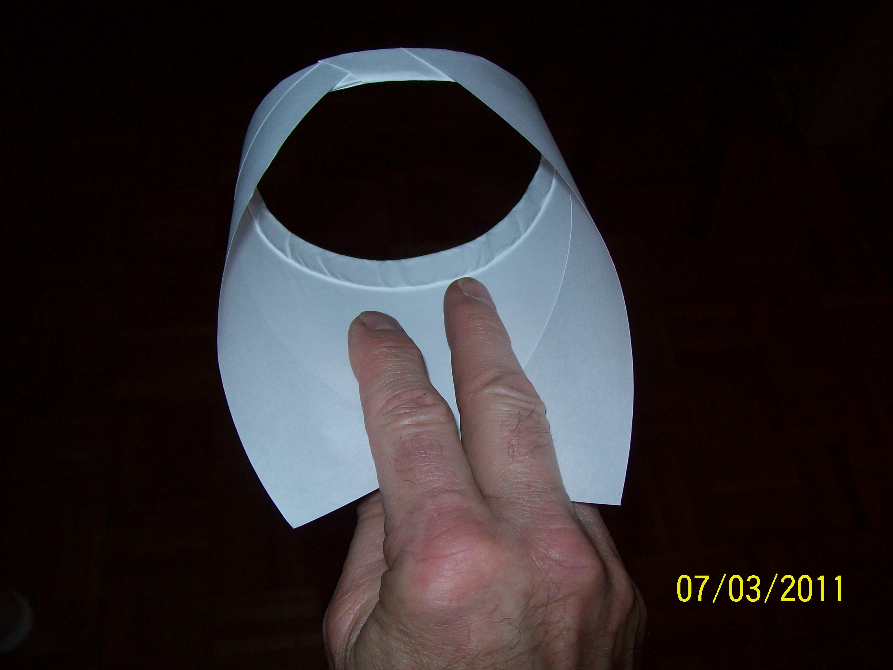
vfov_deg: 39.7
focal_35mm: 36
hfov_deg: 51.4
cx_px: 446
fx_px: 929
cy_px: 335
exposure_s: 1/64
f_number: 2.7
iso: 80
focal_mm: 6
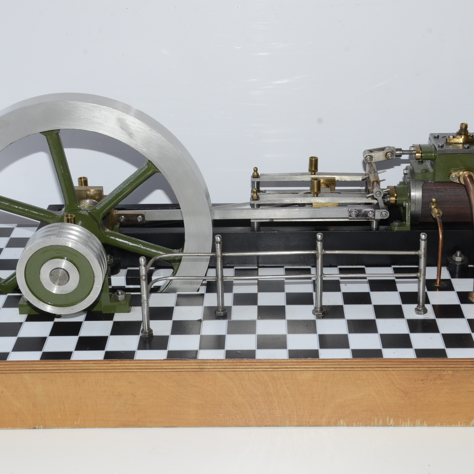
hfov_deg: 25.5
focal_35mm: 68
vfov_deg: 25.5
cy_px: 236
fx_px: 1048
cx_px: 244
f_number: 14
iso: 800
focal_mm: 35
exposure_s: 1/60
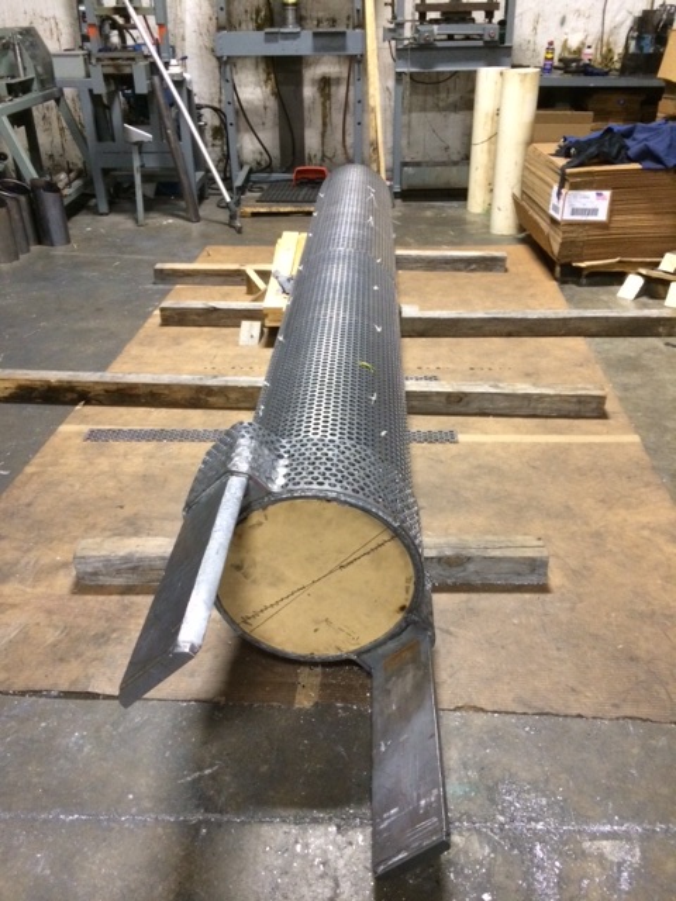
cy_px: 450
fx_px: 781
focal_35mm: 30
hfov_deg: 46.8
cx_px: 338
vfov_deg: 60.0
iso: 250
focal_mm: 4.12
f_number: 2.2
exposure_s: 1/30
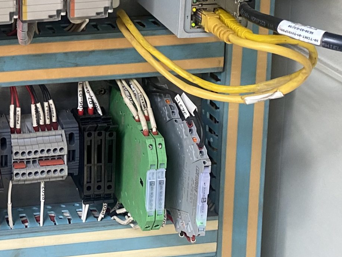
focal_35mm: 73
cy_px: -40
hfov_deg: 24.6
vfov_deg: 19.2
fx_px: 721
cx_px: -49
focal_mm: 4.25
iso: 125
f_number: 1.8
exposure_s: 1/92
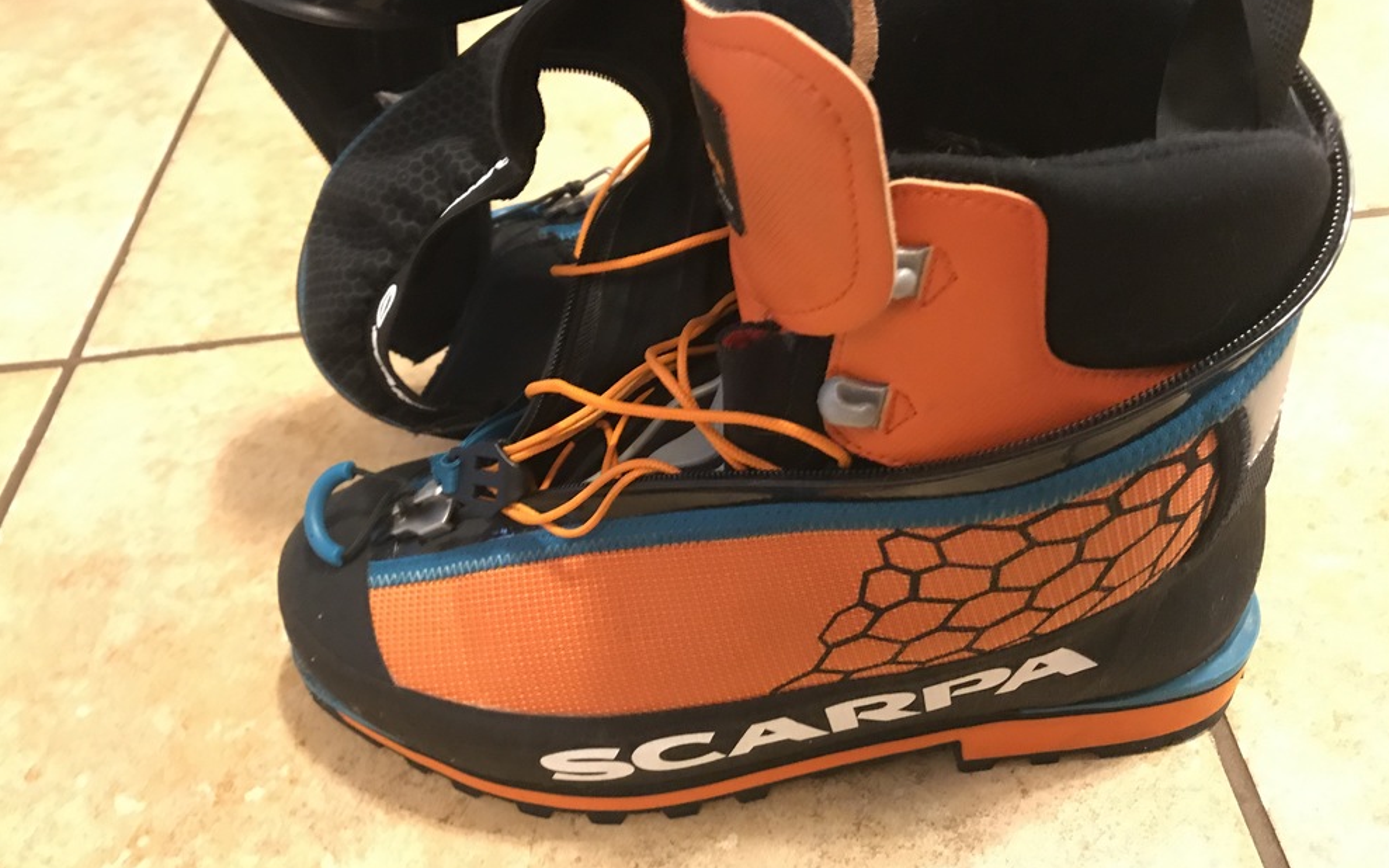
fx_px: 1136
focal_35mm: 30
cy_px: 497
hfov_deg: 62.9
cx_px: 697
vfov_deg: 41.7
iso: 80
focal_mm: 3.99
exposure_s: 1/6
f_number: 1.8
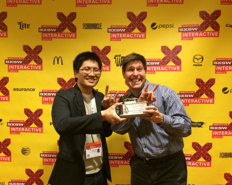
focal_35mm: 37
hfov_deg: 48.8
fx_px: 254
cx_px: 94
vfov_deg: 39.9
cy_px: 112
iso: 320
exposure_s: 1/15
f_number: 2.2
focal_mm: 4.15
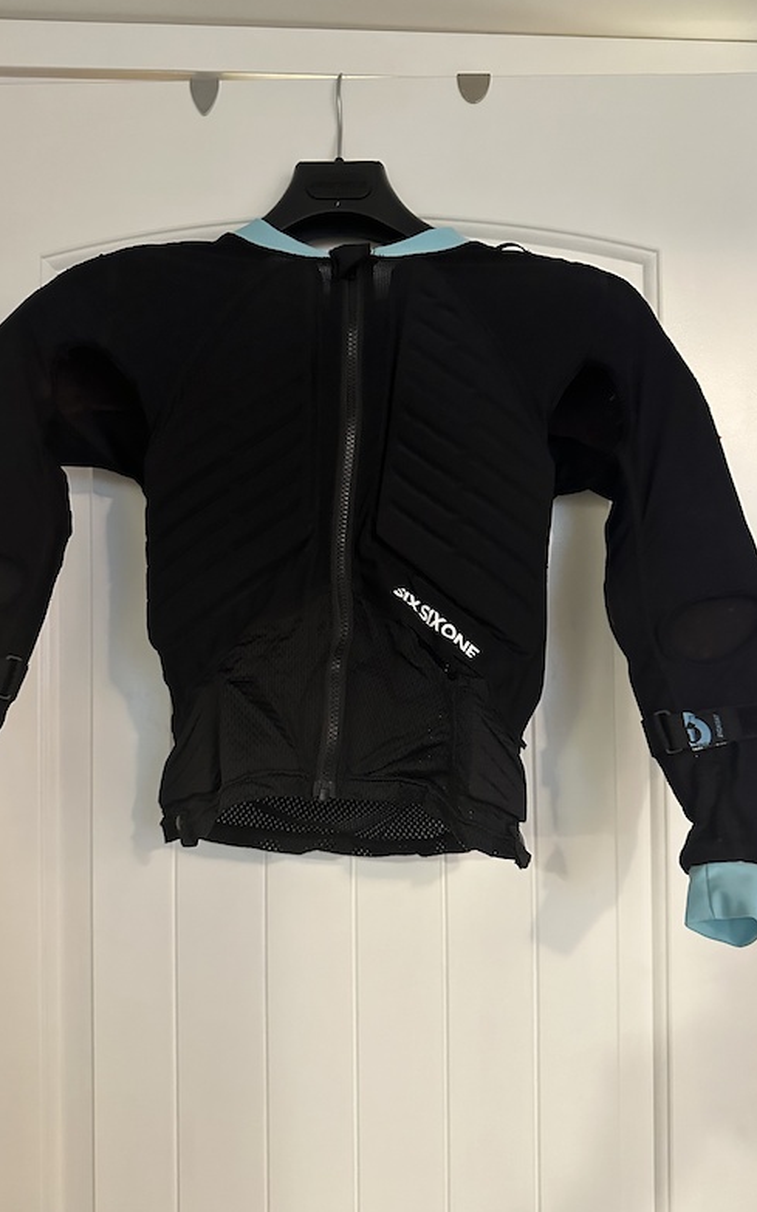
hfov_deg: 47.6
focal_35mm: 26
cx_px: 359
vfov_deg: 70.4
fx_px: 859
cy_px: 608
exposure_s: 1/56
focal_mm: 6.86
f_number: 1.78
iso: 1000
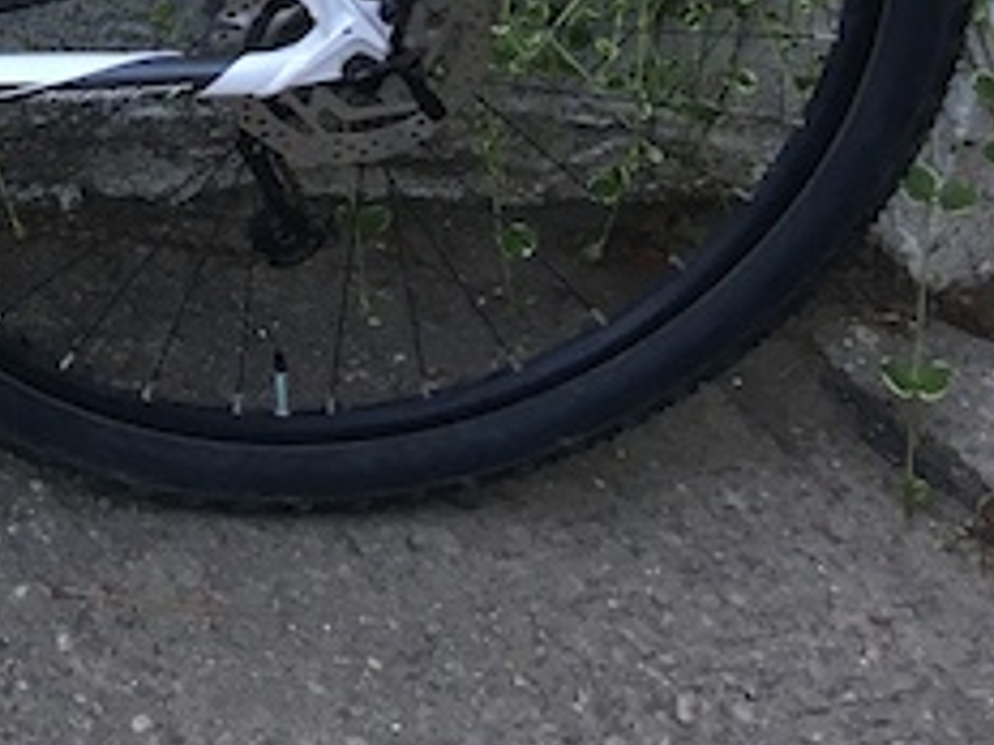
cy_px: -210
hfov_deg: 17.3
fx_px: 2872
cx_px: -596
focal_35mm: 100
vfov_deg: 14.2
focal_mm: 4.15
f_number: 2.2
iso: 25
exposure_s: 1/40
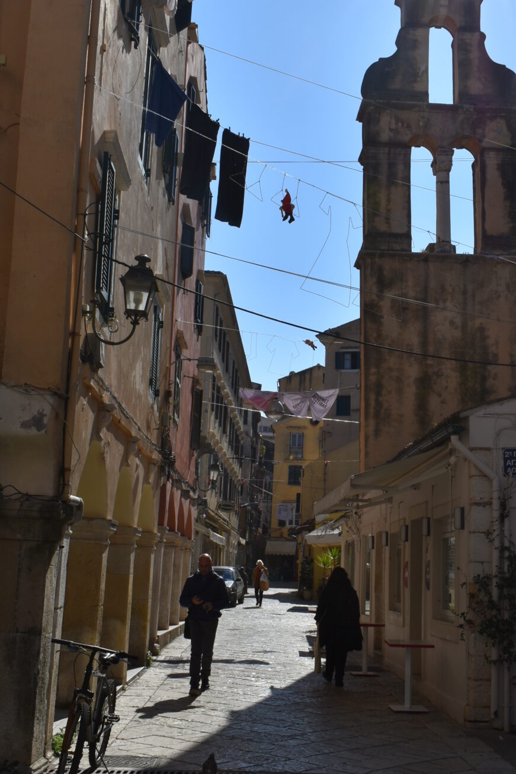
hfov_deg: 28.6
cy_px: 391
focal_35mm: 47
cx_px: 310
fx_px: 1011
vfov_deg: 41.9
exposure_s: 1/500
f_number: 11
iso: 100
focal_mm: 20
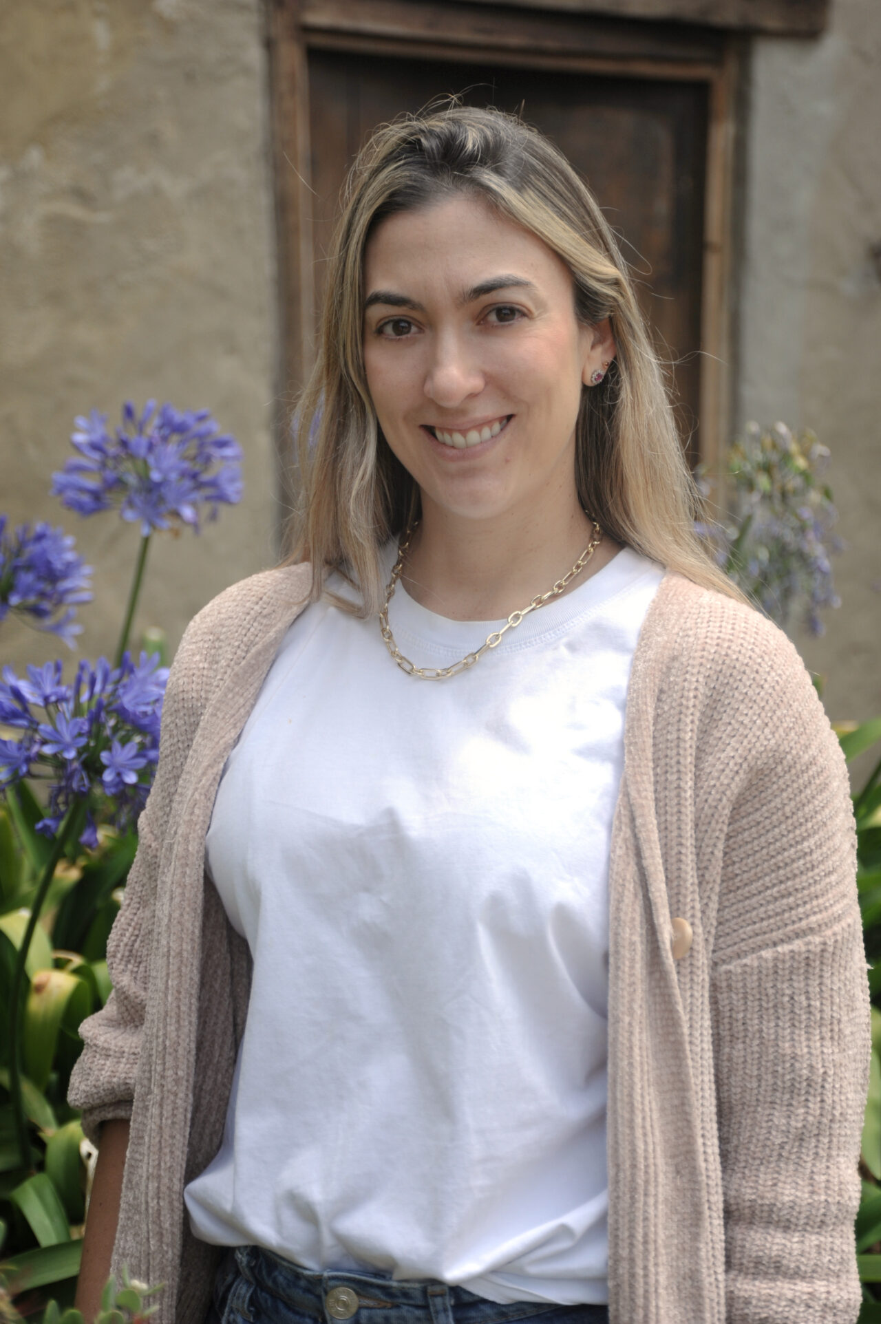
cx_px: 440
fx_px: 2867
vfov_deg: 26.0
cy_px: 662
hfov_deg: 17.5
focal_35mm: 78
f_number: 5.3
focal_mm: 78
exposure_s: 1/1250
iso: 400
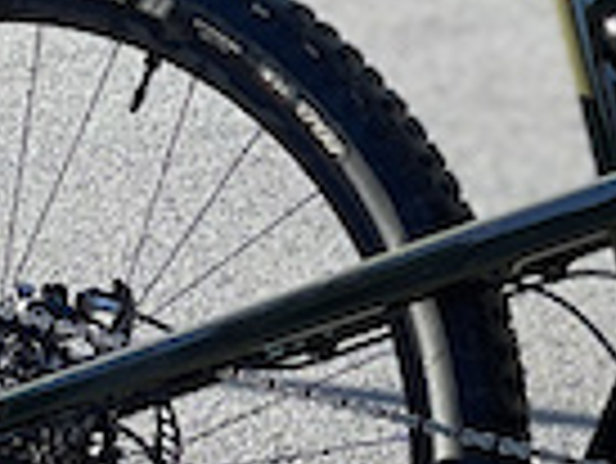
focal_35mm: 303
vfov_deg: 4.9
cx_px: 1093
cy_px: 131
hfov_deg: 6.4
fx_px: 5397
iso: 32
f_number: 2
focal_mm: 6
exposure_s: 1/302
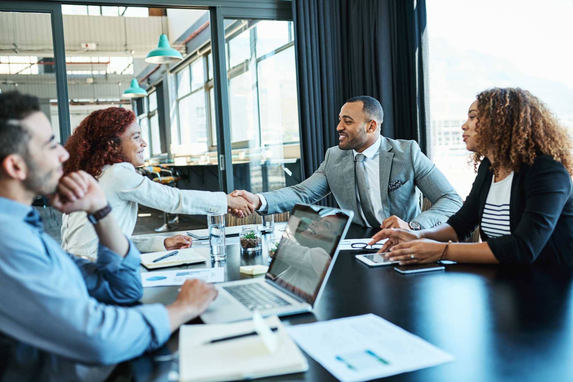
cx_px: 286
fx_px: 557
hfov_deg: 54.4
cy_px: 191
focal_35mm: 35
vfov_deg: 37.9
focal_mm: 35
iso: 200
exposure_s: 1/320
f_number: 2.2
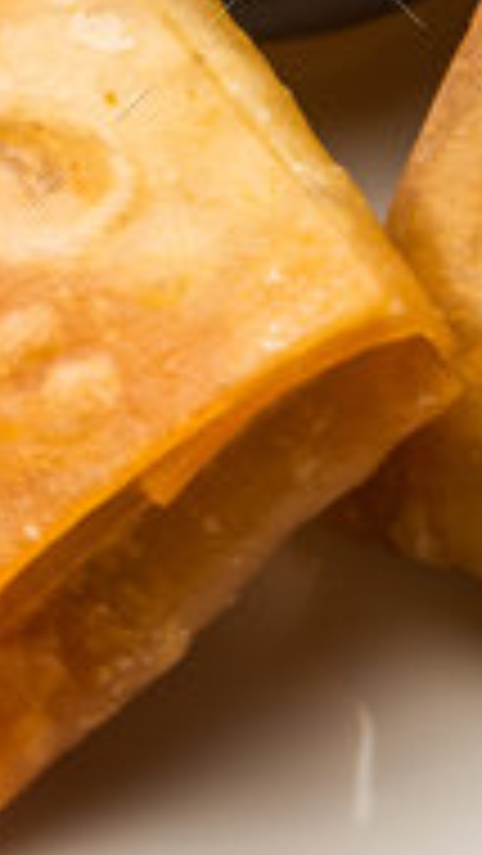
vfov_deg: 7.3
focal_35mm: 292
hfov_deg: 4.1
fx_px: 6629
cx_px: -383
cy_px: -117
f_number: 5.6
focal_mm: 60
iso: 100
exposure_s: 1/125
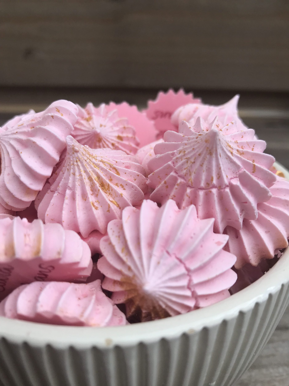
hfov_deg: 49.7
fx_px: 312
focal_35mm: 28
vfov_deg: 63.4
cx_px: 144
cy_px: 193
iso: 20
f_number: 1.8
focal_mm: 3.99
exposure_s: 1/626
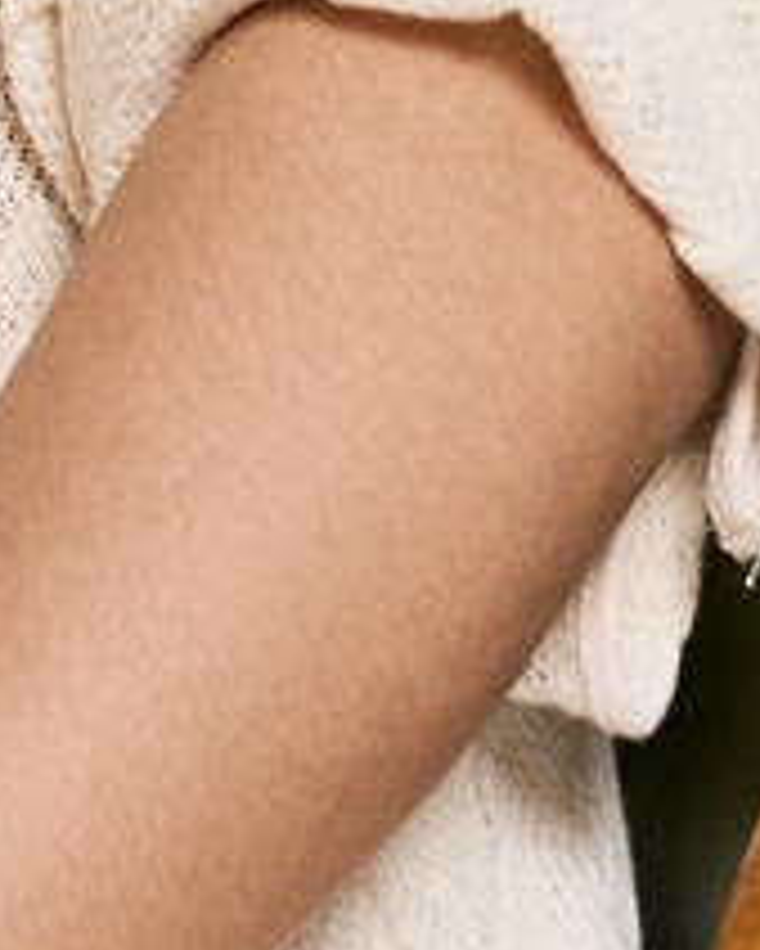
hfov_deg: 4.8
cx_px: -126
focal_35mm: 323
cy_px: -286
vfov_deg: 5.9
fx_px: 9066
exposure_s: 1/160
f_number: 6.3
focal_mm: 36.3
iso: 100
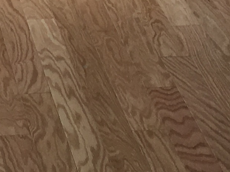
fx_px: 1282
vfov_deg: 7.5
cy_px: -91
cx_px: -108
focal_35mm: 193
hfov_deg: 10.0
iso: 32
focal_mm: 4.15
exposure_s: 1/120
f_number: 2.2
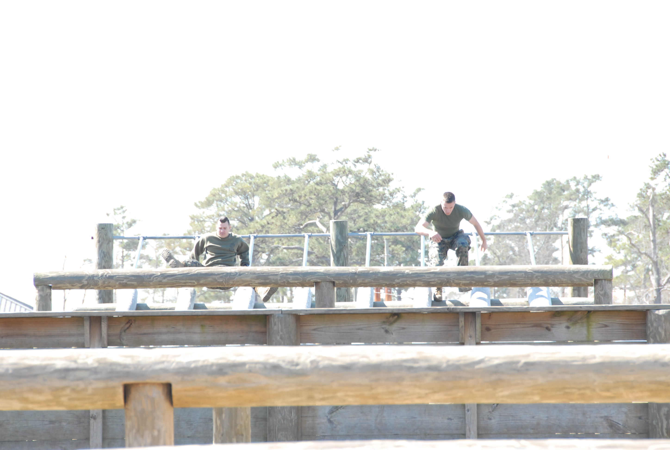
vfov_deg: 5.4
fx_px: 4756
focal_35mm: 255
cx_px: 335
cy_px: 225
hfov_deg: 8.1
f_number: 22
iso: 400
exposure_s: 1/125
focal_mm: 170
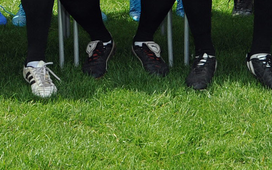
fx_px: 1097
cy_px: -156
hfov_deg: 14.1
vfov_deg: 8.5
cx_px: 93
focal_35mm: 148
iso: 400
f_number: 11
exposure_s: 1/250
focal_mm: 32
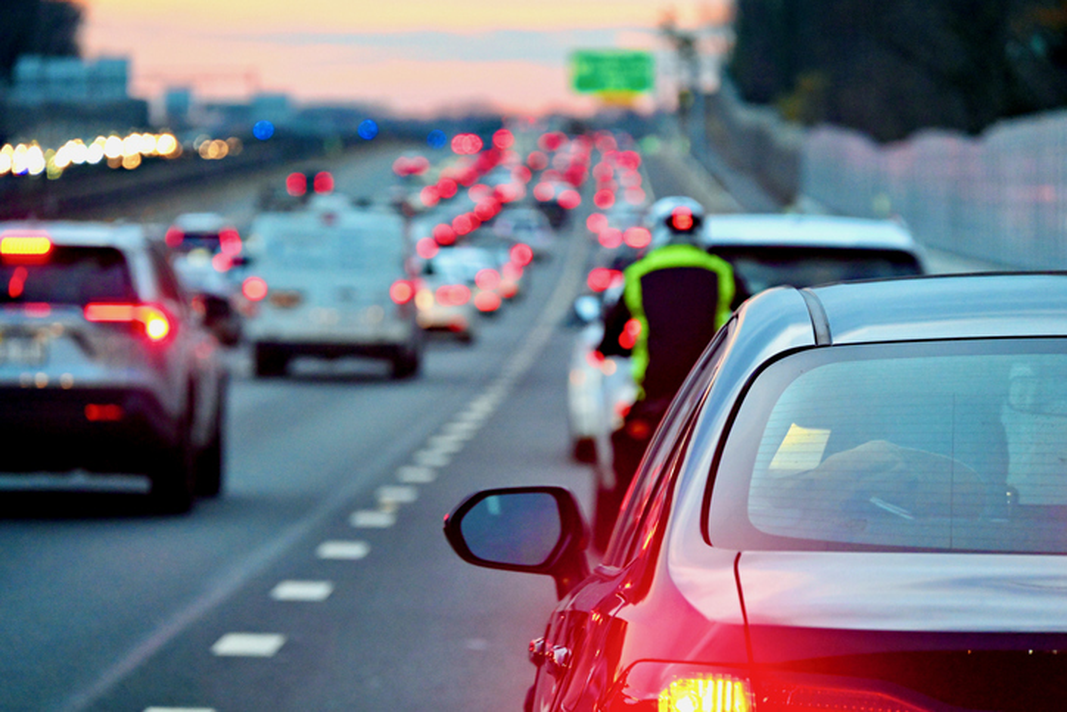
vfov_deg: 7.6
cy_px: 356
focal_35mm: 180
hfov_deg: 11.4
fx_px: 5336
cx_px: 534
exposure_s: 1/160
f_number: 6.3
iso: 3200
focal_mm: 180
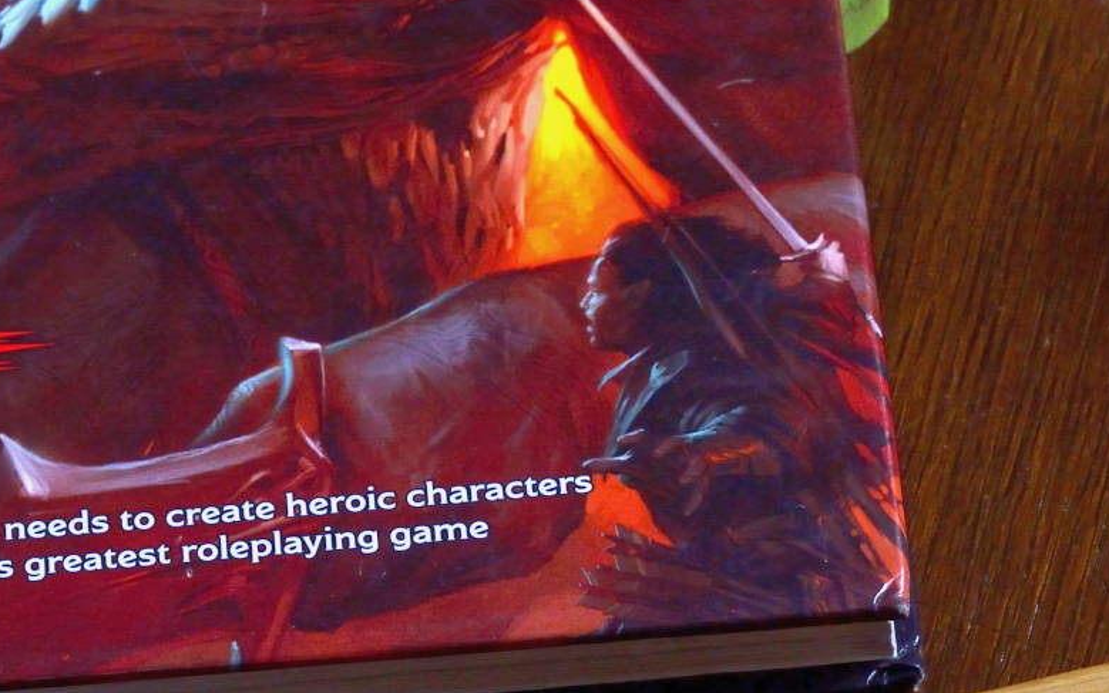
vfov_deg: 6.6
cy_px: 914
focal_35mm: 196
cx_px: 727
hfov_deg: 10.7
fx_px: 5924
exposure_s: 1/30
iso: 200
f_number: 7.1
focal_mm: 50
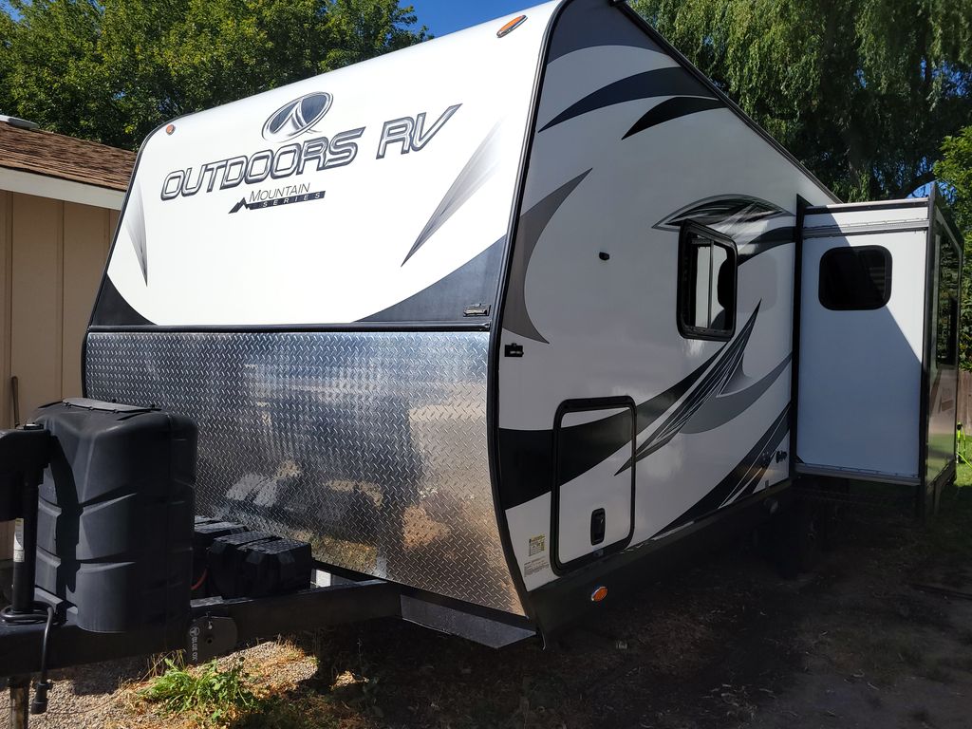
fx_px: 730
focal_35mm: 26
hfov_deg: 67.3
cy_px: 364
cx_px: 486
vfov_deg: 53.1
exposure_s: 1/2993
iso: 40
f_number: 1.8
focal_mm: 5.4
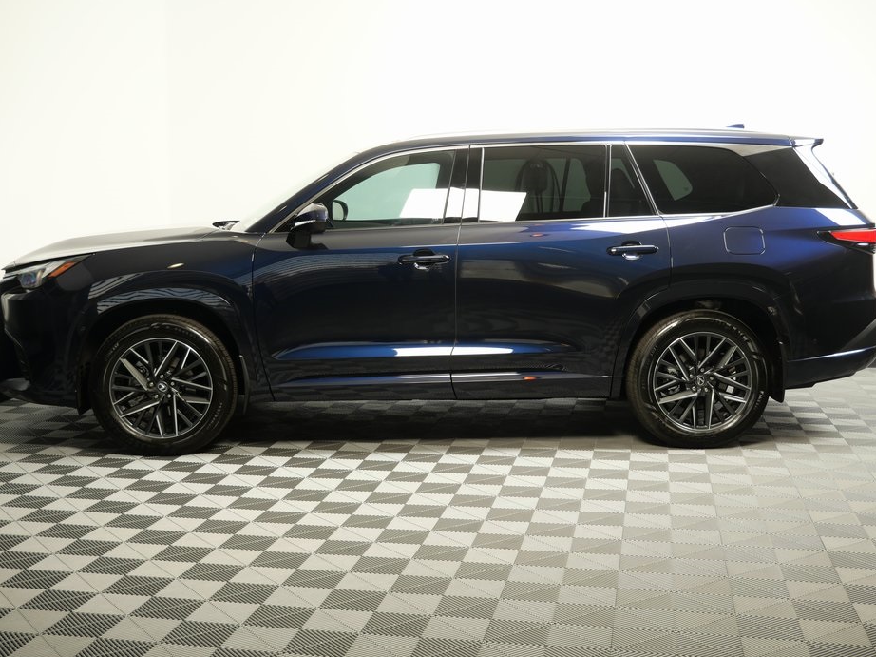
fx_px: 1012
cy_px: 300
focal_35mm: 40
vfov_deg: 35.9
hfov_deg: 46.8
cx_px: 439
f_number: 4
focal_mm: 18
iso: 250
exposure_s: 1/200
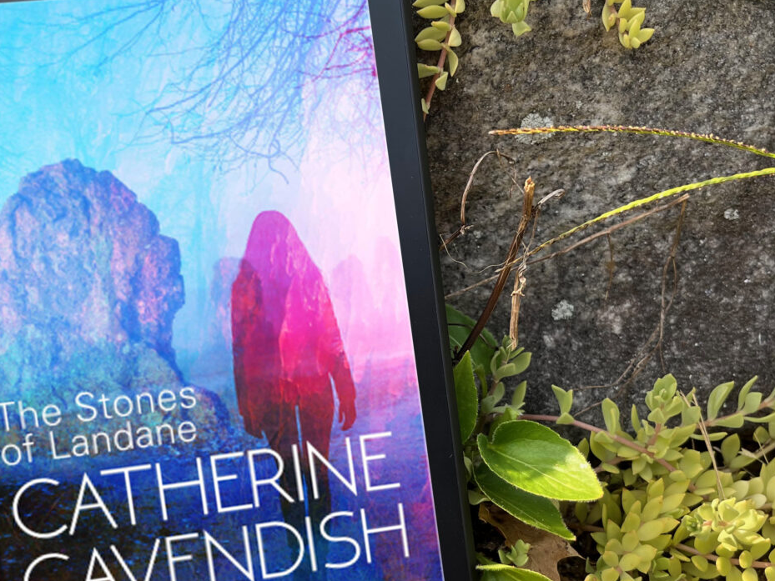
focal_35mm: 43
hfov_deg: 43.8
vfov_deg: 33.6
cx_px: 365
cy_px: 331
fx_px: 963
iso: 50
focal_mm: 5.1
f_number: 1.6
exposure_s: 1/566
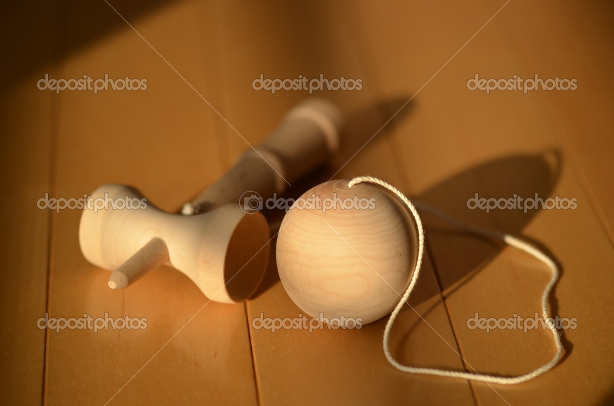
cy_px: 203
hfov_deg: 22.7
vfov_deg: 15.1
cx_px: 307
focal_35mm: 90
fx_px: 1532
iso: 200
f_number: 2.2
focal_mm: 60
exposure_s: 1/2500
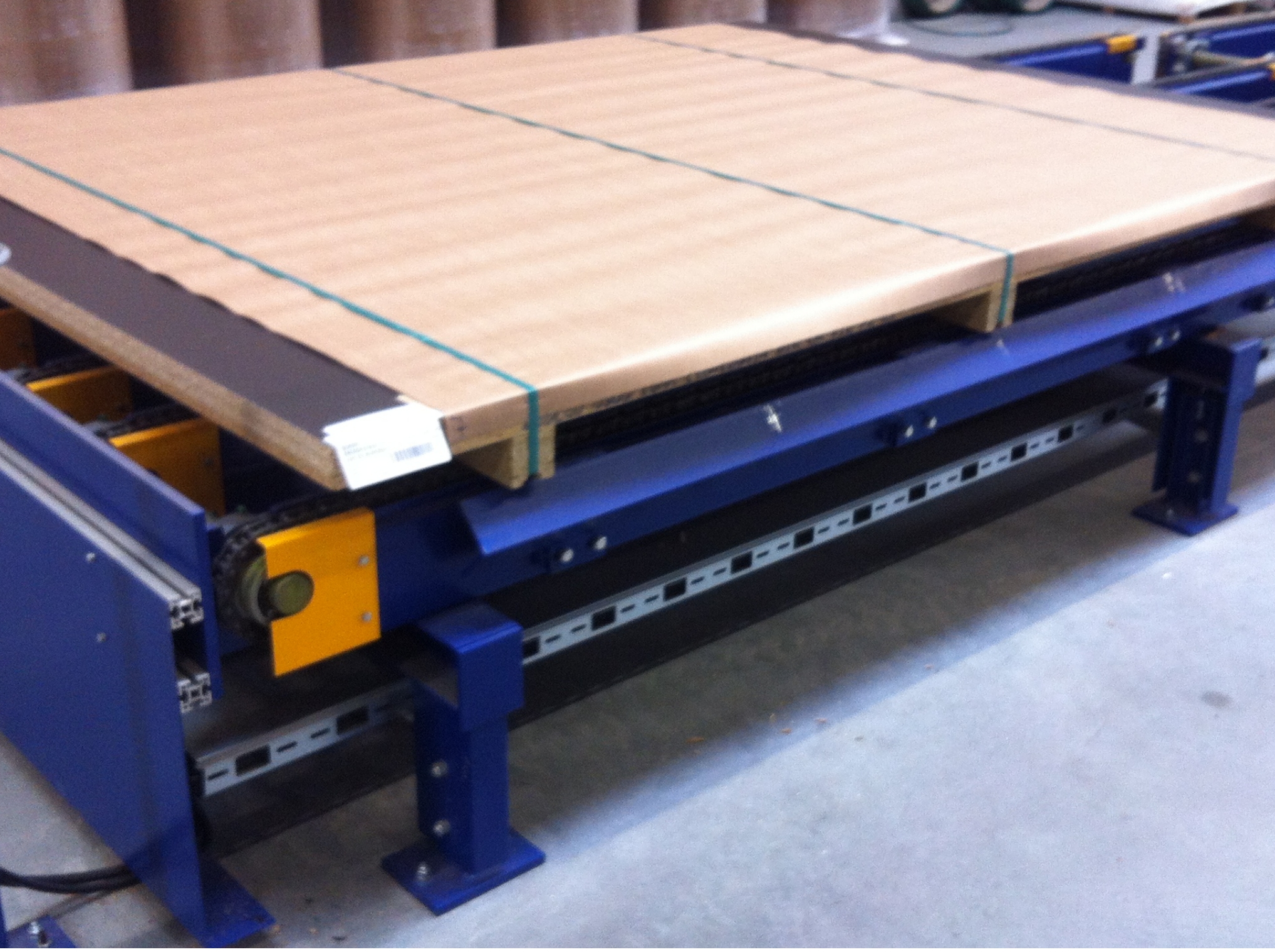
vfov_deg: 40.6
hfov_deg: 52.7
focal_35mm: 35
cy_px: 476
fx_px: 1287
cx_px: 638
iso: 125
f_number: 2.8
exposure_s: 1/17
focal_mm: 3.85
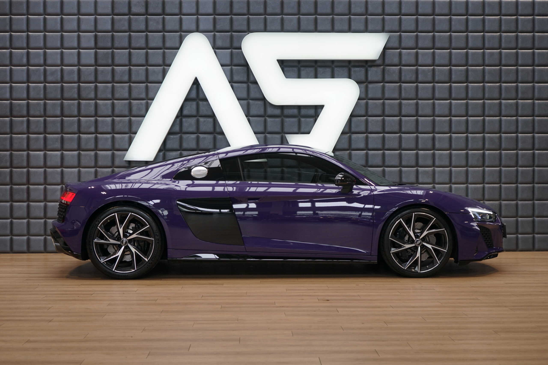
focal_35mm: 57
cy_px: 182
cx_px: 274
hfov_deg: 35.1
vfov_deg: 23.8
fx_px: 868
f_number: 5
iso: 250
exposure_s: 1/60
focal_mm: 57
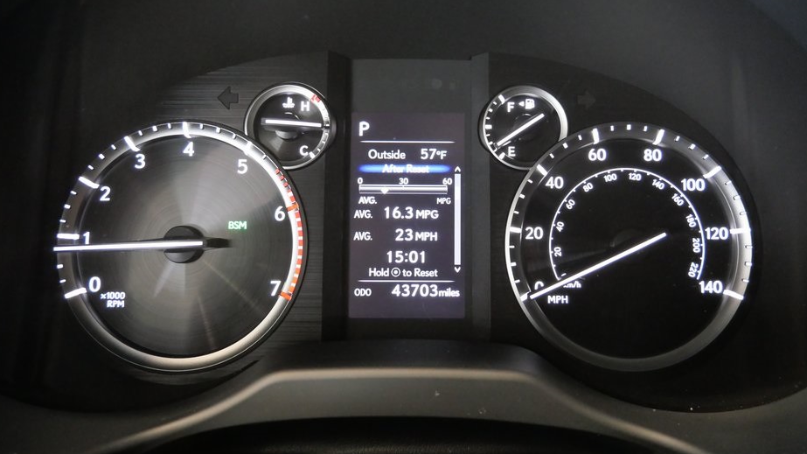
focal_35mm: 29
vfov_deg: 40.0
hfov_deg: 66.0
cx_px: 435
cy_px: 178
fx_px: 621
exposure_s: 1/20
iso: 3200
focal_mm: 12
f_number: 3.5
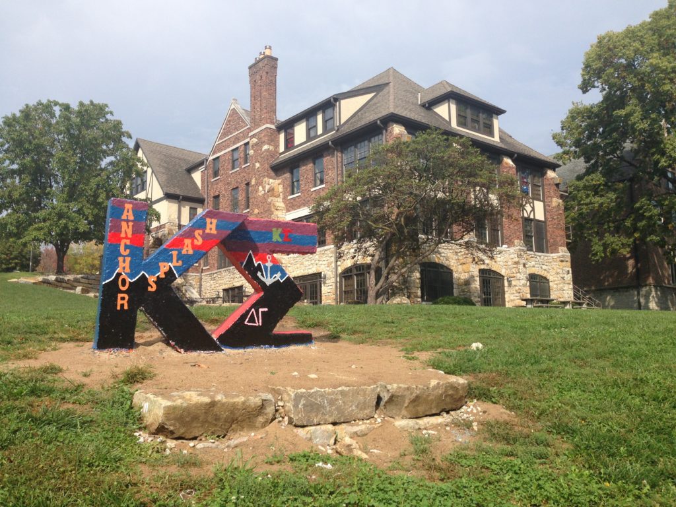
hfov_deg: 55.4
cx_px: 338
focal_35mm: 33
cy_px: 254
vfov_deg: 42.9
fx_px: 644
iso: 50
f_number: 2.4
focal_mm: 4.12
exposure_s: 1/1355
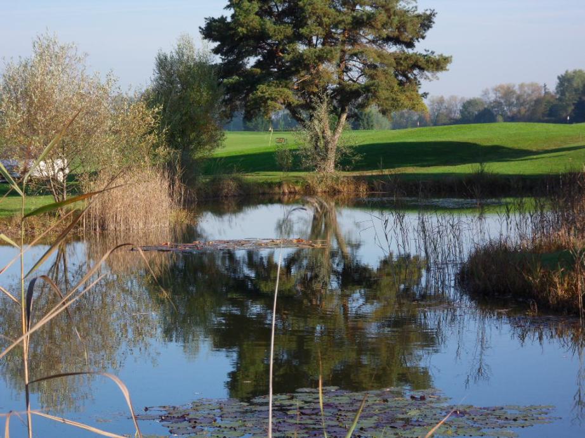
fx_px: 1858
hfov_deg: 17.9
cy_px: 219
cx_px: 292
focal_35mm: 110
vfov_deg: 13.5
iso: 80
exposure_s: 1/250
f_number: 5.6
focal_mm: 19.3
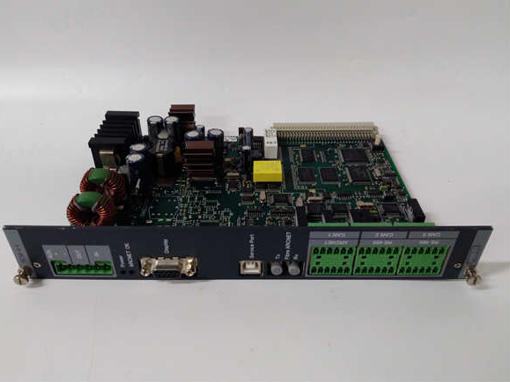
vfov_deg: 49.7
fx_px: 412
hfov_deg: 63.4
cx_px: 248
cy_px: 185
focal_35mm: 28
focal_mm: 3.79
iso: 373
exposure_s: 1/33
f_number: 2
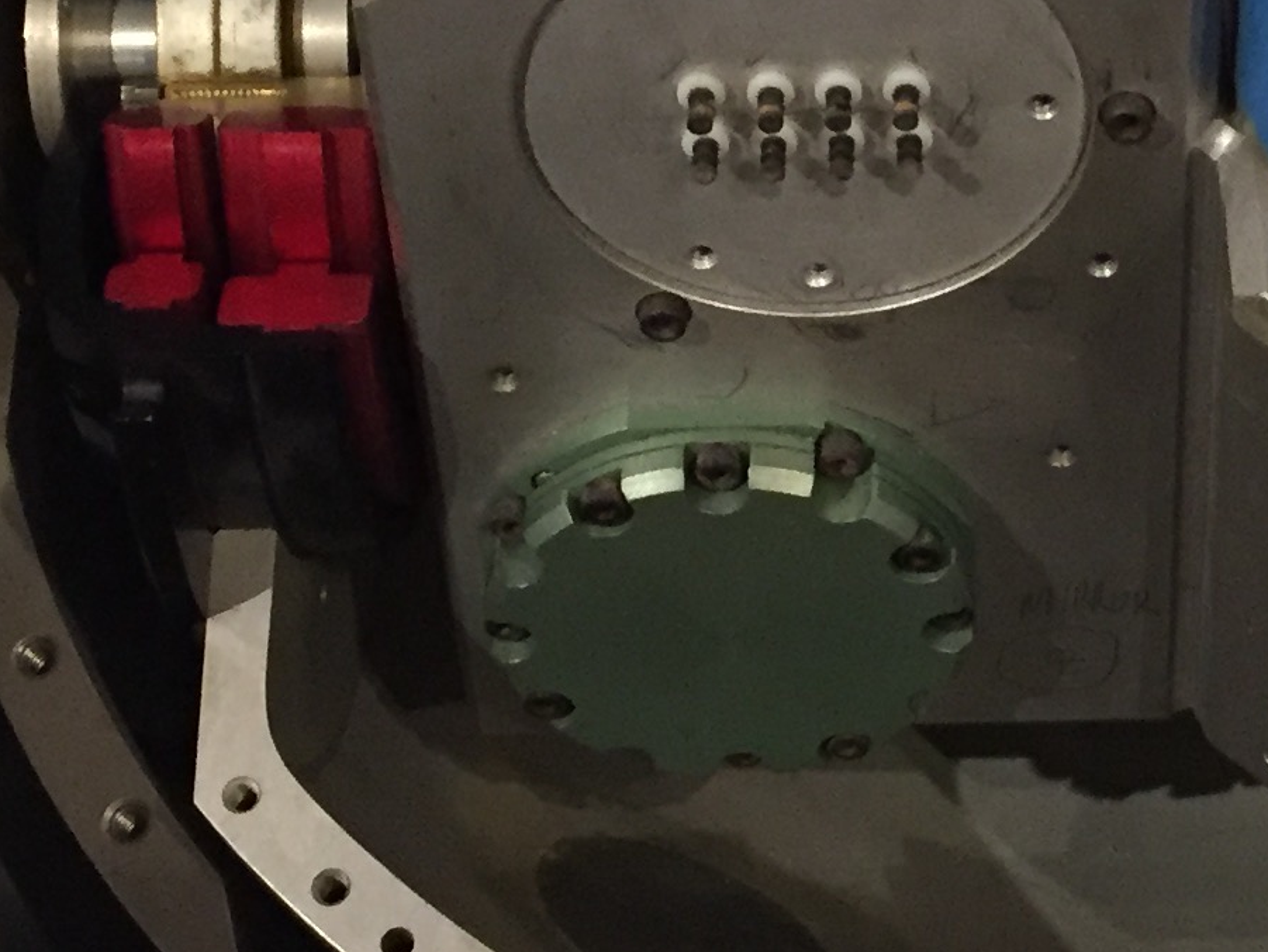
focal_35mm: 105
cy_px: 190
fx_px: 3847
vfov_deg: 14.0
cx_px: 1207
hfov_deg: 18.3
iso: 250
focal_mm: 4.15
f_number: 2.2
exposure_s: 1/30
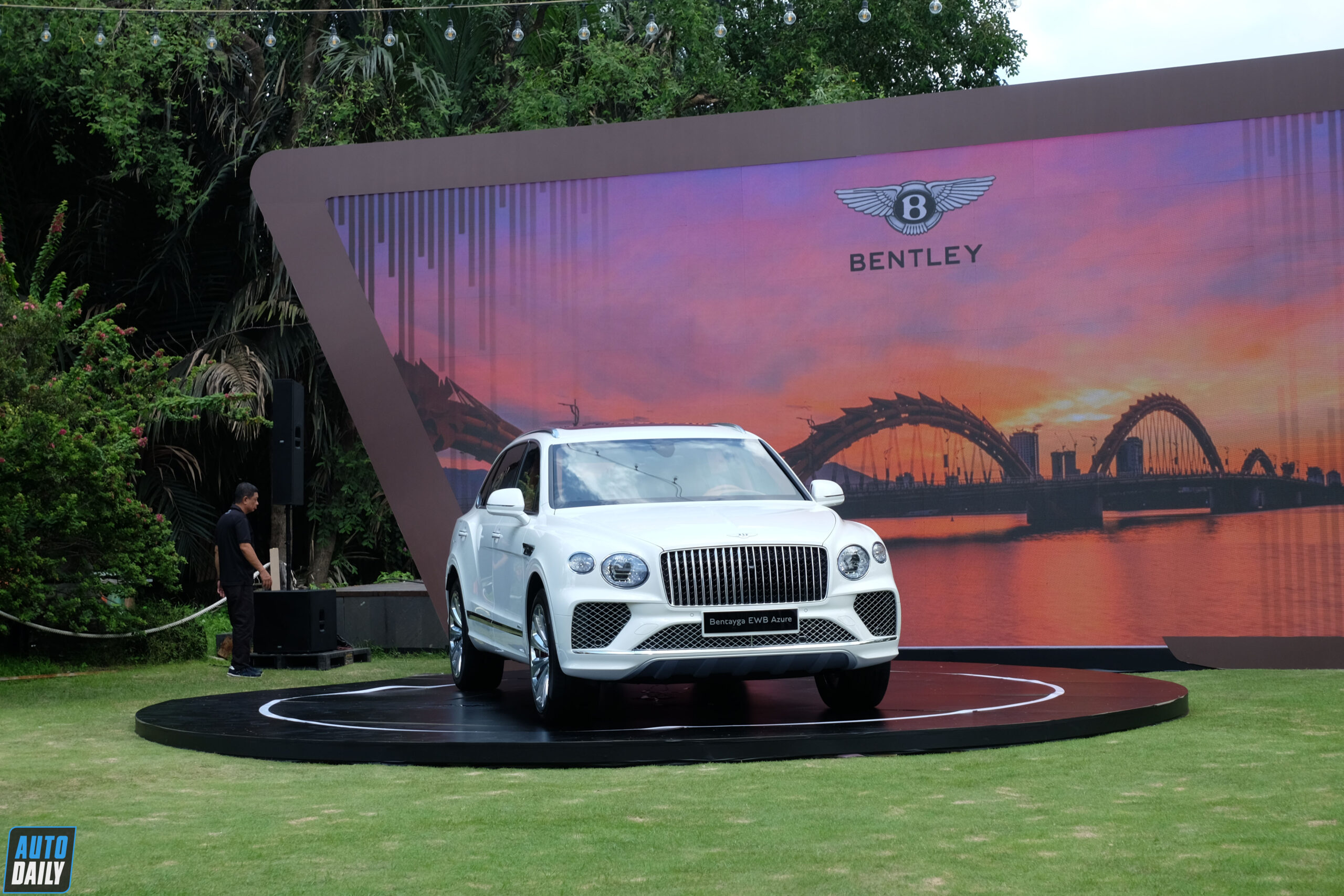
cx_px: 672
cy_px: 448
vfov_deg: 20.0
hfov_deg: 29.7
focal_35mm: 68
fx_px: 2539
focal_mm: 45
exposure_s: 1/240
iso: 200
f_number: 5.6
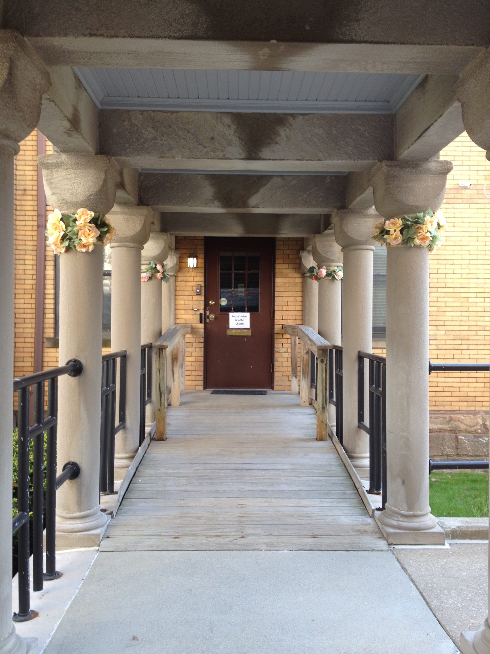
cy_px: 327
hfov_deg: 40.7
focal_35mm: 35
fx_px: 661
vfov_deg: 52.6
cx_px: 245
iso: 50
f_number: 2.4
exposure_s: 1/60
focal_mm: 4.28
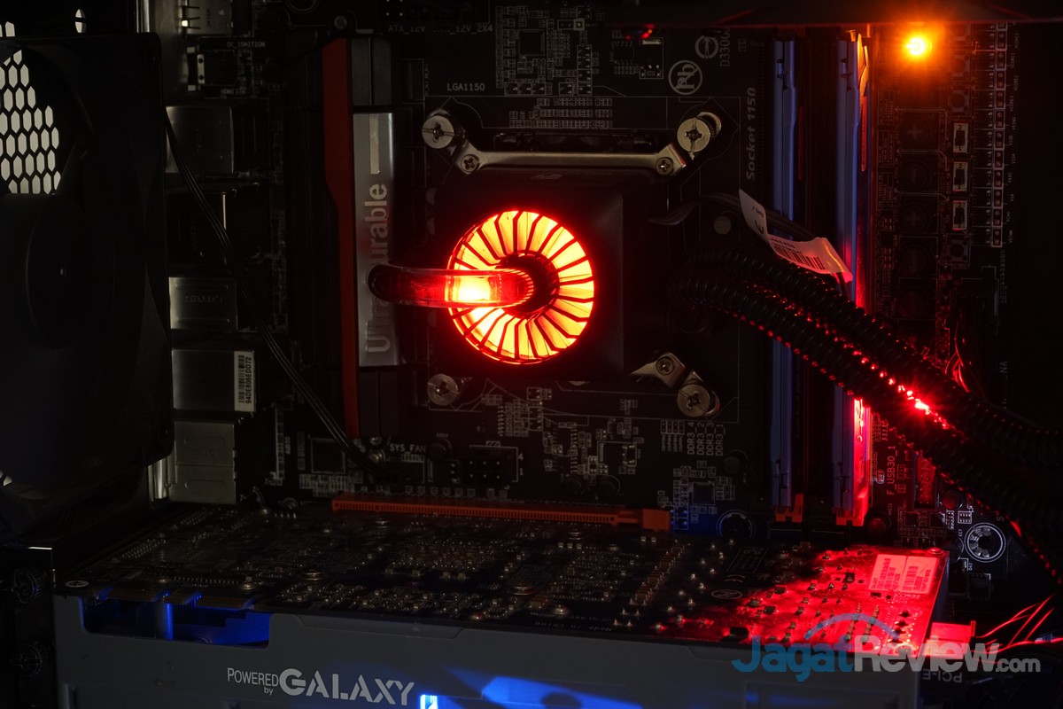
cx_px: 532
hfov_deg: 28.8
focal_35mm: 70
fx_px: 2067
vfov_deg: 19.5
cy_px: 354
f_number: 13
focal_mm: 70
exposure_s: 25
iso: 800
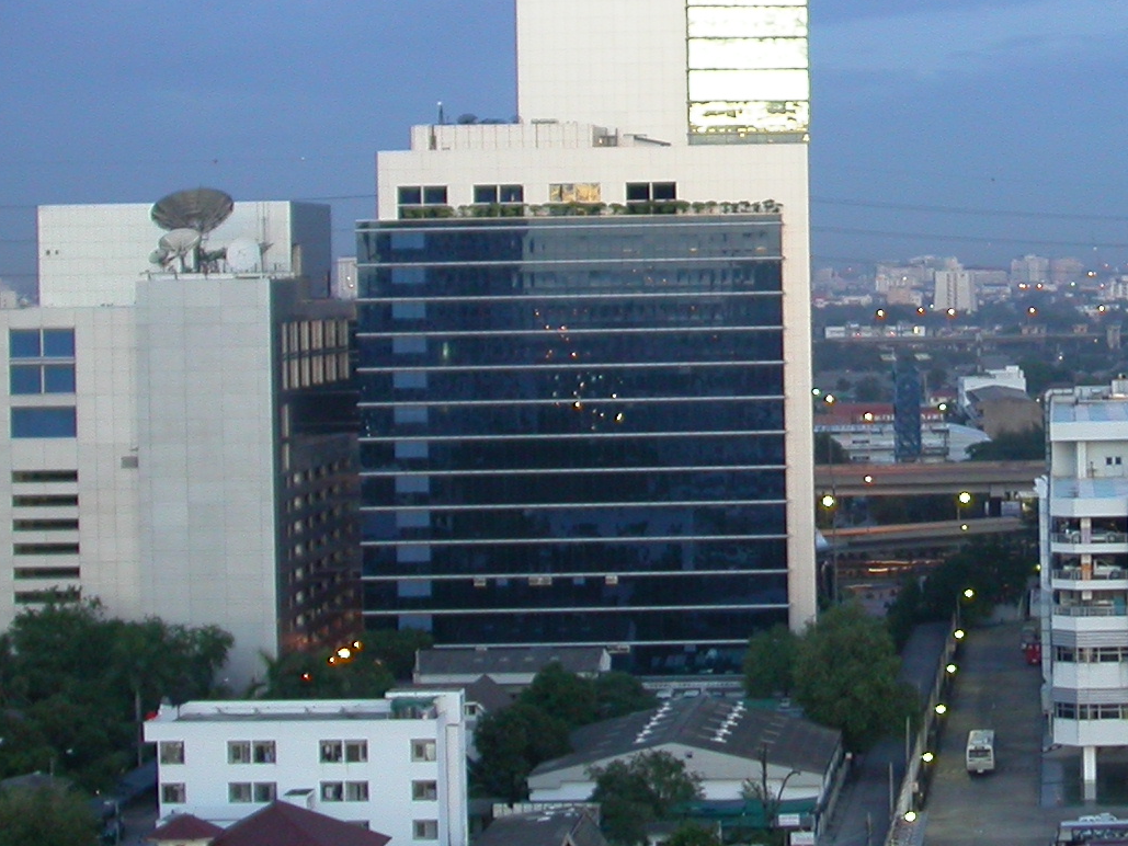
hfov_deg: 18.2
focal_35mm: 106
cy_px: 228
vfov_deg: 13.9
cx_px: 1049
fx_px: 3455
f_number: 2.8
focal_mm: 10
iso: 100
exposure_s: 1/2.8
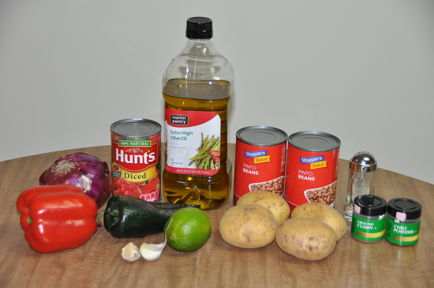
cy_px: 144
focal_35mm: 82
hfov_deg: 24.6
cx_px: 217
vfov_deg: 16.5
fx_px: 993
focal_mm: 55
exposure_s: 1/60
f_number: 5
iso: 800
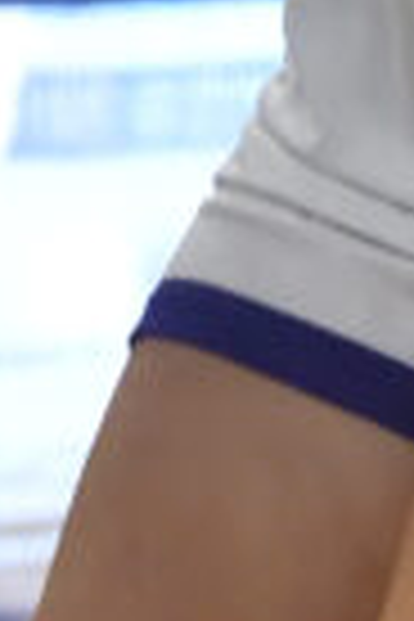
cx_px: 272
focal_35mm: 712
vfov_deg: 2.9
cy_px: -778
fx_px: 12281
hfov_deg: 1.9
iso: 5000
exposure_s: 1/500
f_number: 4.5
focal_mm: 70
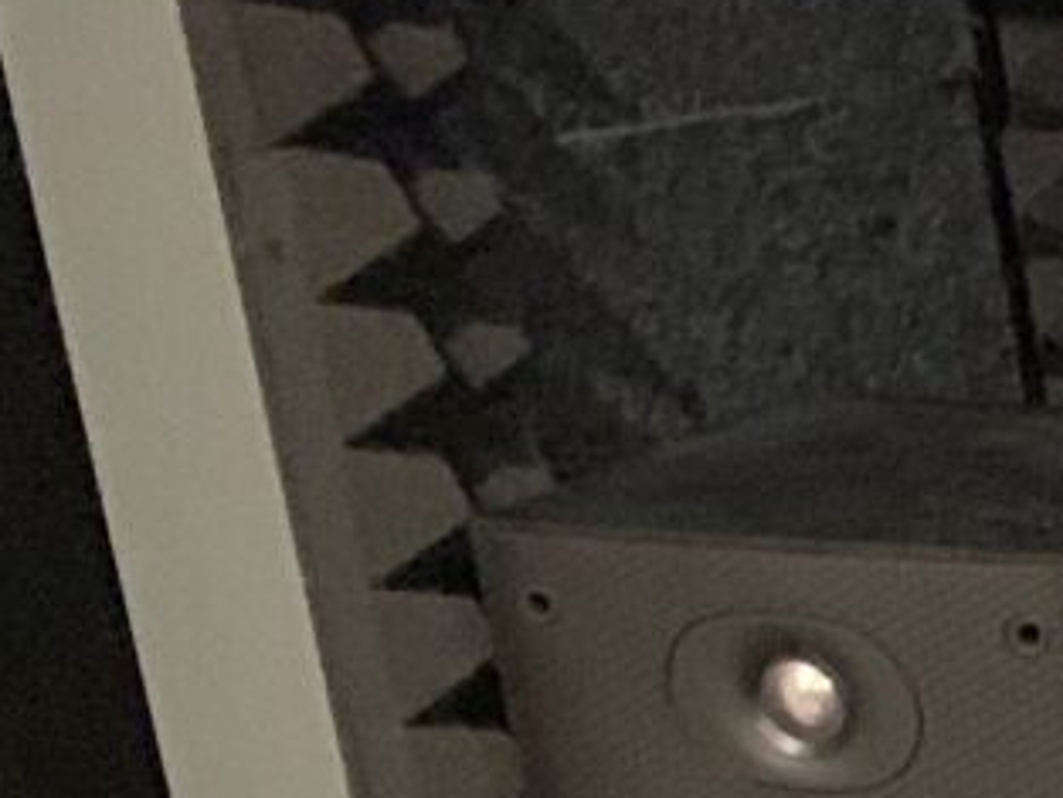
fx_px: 5222
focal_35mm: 170
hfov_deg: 8.9
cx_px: 3423
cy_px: 2289
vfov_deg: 7.7
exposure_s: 1/24
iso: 640
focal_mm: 4.25
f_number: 1.8
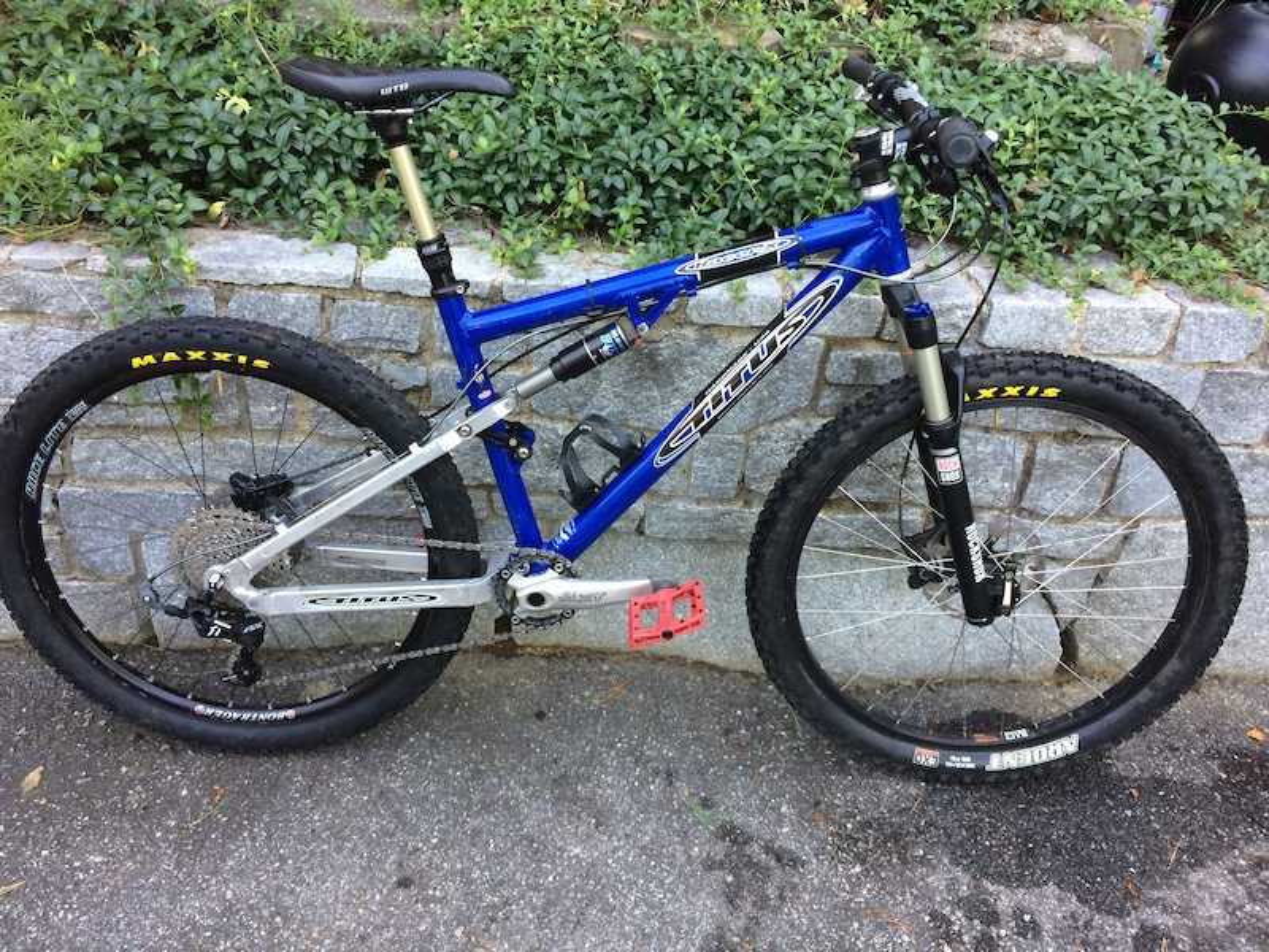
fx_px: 1063
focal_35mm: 29
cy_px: 476
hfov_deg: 61.7
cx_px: 634
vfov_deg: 48.2
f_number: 2.2
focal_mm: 4.15
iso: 40
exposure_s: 1/40
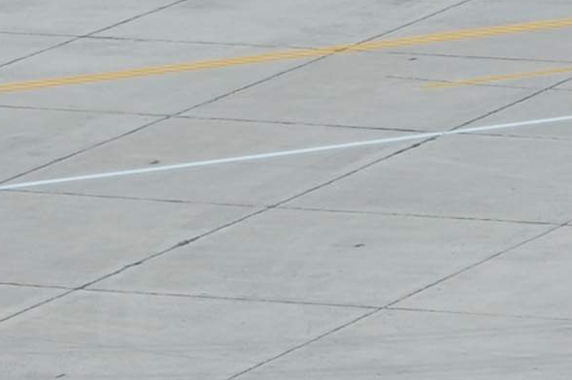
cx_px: -240
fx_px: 9178
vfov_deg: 2.4
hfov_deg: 3.6
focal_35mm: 578
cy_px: -743
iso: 320
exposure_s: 1/200
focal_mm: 80
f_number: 14
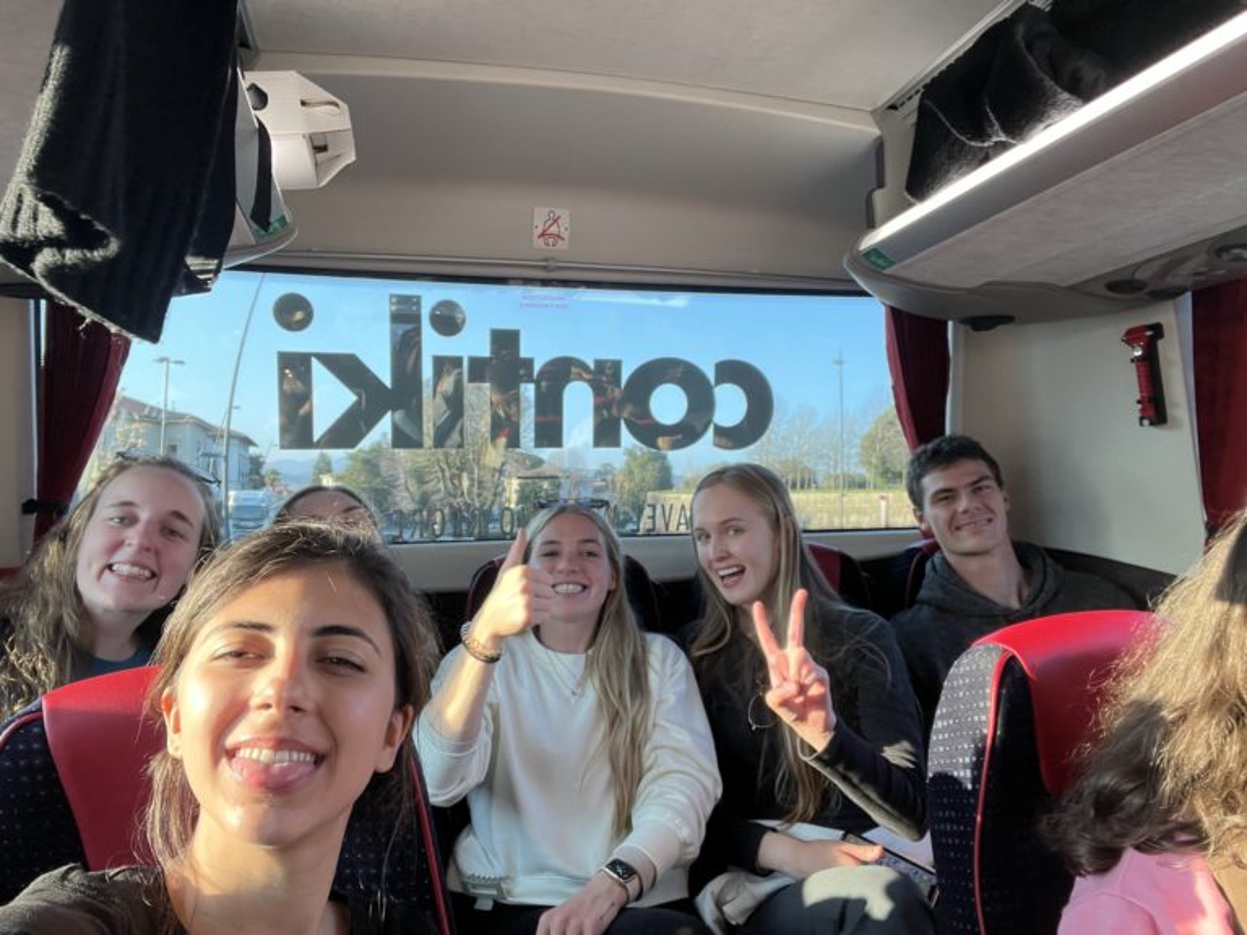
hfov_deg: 73.9
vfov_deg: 58.9
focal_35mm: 23
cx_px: 624
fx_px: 829
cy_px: 468
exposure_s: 1/60
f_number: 2.2
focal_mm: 2.71
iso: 100
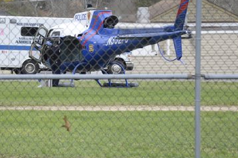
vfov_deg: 4.1
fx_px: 2184
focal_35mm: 331
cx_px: 84
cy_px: 84
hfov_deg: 6.2
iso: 400
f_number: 5.6
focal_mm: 130
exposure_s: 1/200
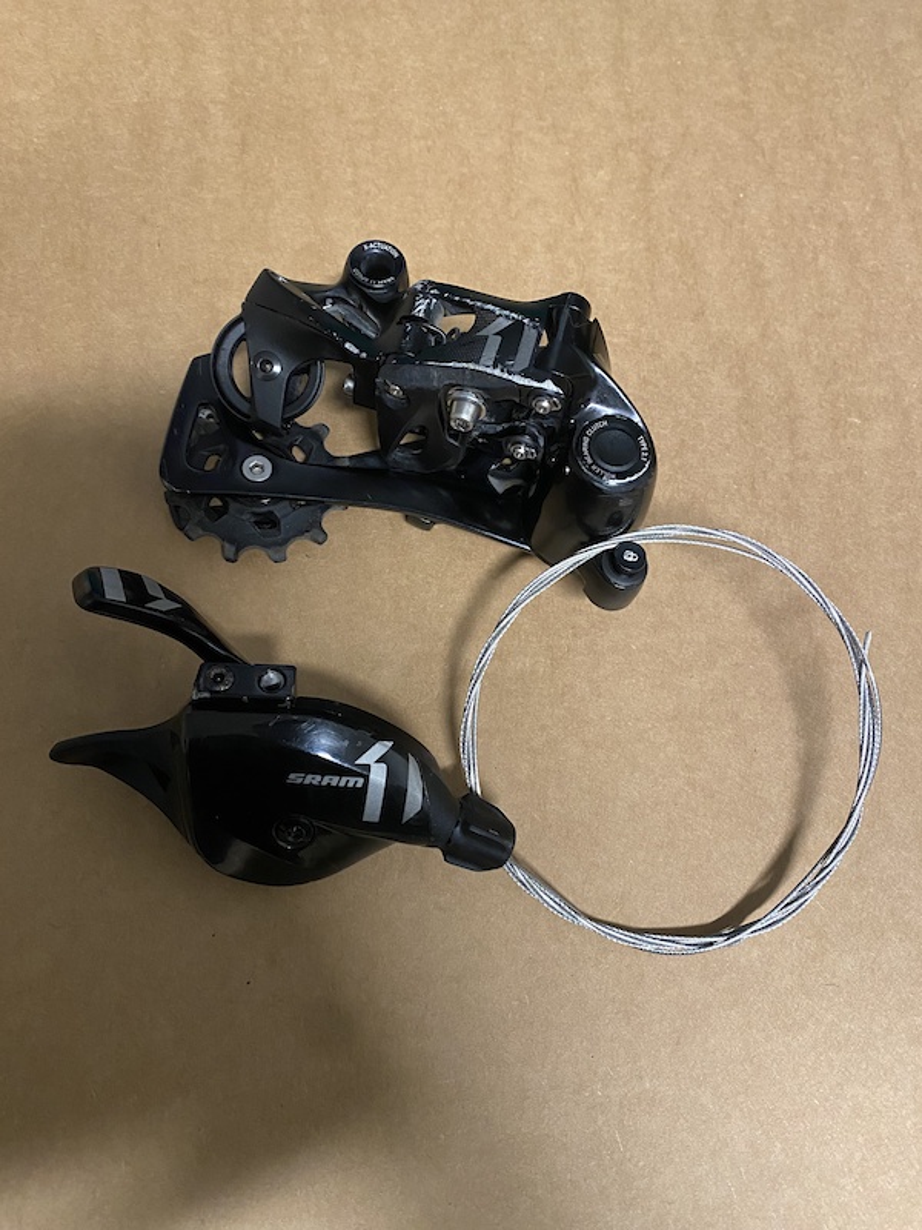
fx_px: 923
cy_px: 615
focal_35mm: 26
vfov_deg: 67.3
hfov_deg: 53.1
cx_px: 461
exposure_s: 1/40
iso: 400
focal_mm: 4.25
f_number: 1.8
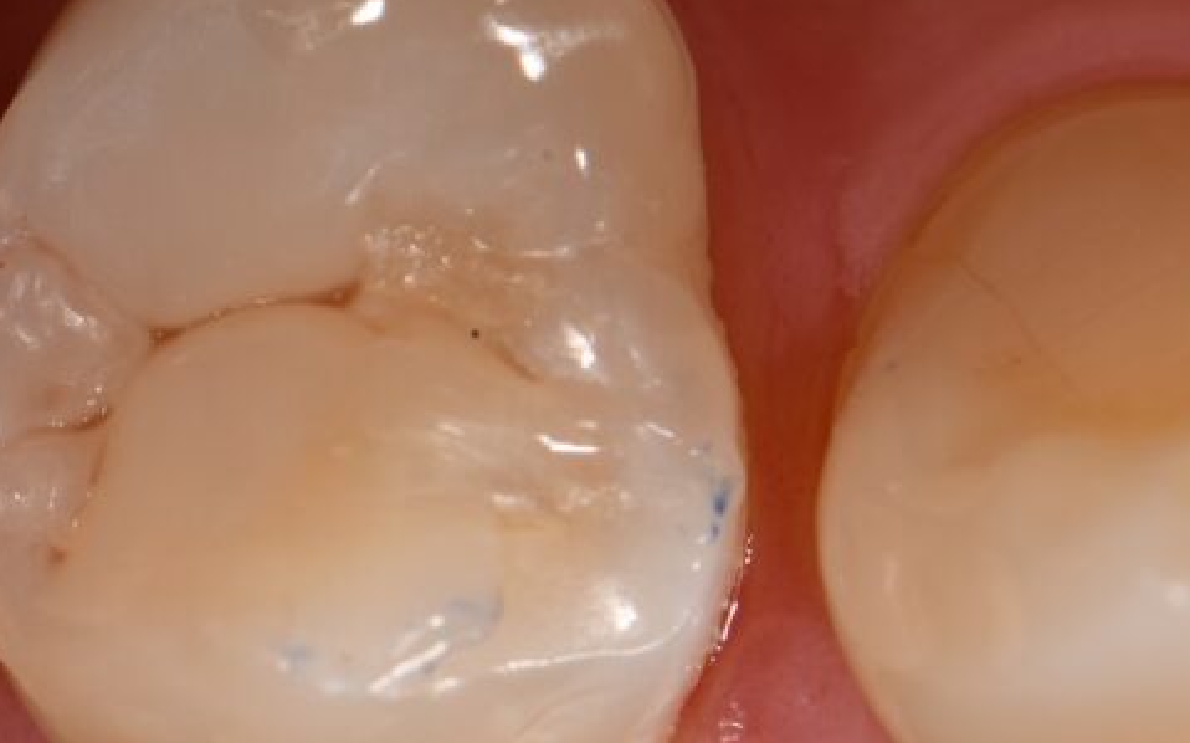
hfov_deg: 6.1
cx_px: 266
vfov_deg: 3.8
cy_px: 281
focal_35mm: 342
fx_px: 11088
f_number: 32
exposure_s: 1/160
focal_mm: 105
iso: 200
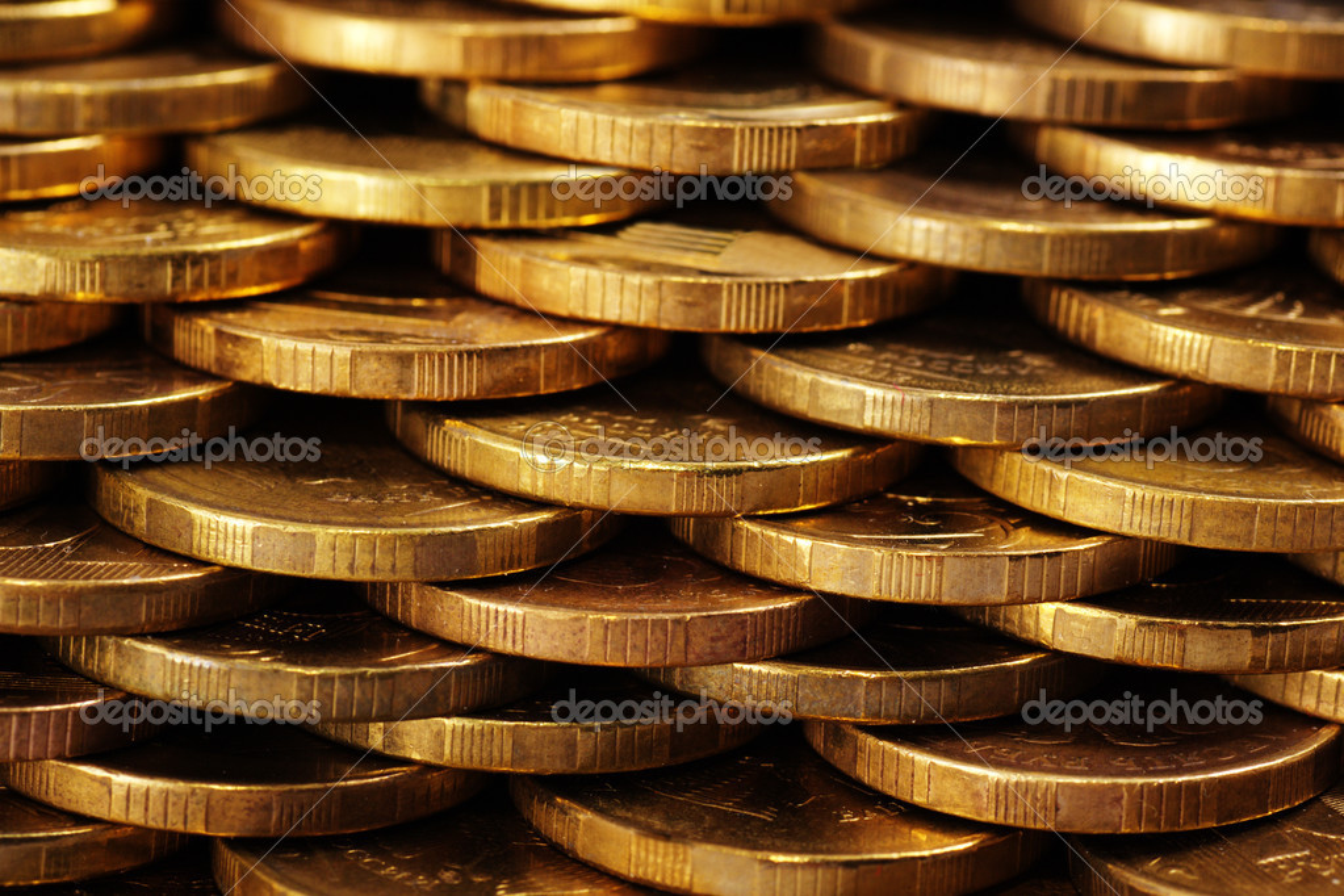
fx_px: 5040
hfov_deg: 15.2
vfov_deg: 10.2
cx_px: 672
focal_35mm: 135
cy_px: 448
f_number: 18
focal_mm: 90
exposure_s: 1/100
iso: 100
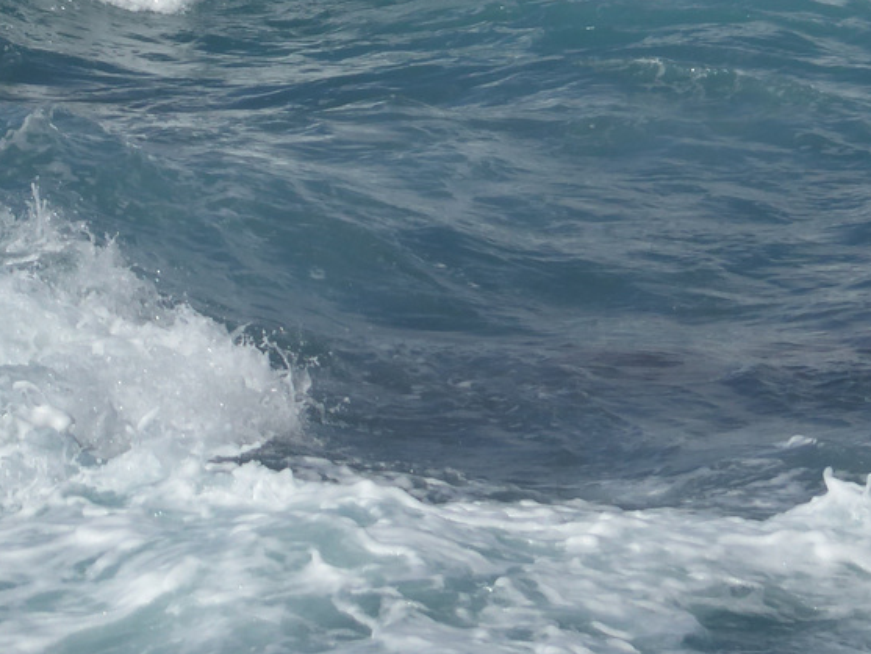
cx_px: -70
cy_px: 23
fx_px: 18020
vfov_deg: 2.1
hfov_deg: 2.8
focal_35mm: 716
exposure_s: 1/800
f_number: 5.6
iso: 80
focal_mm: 44.8
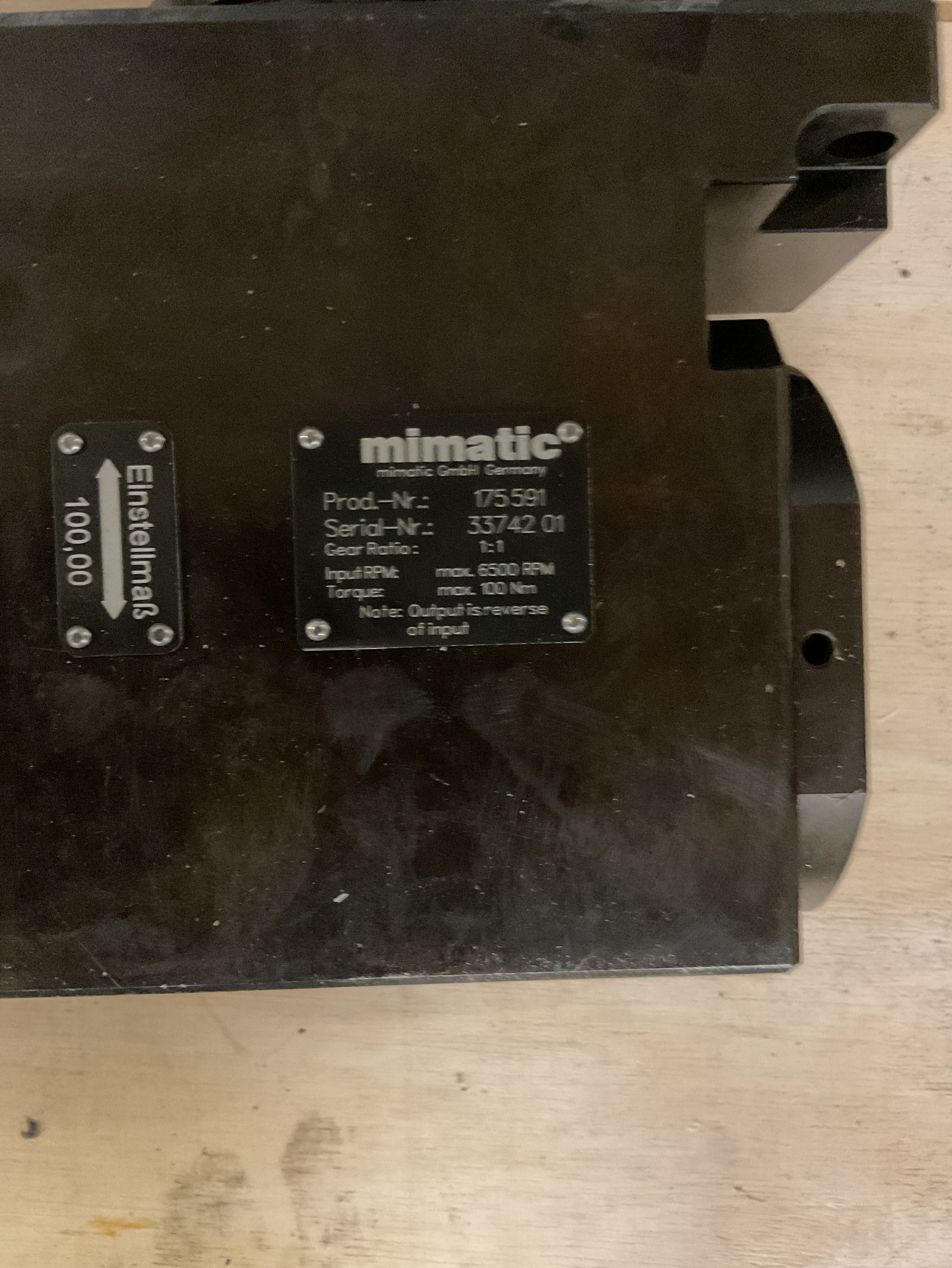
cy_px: 634
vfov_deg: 61.7
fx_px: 1063
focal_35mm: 29
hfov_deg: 48.2
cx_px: 476
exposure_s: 1/17
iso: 500
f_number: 1.8
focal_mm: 3
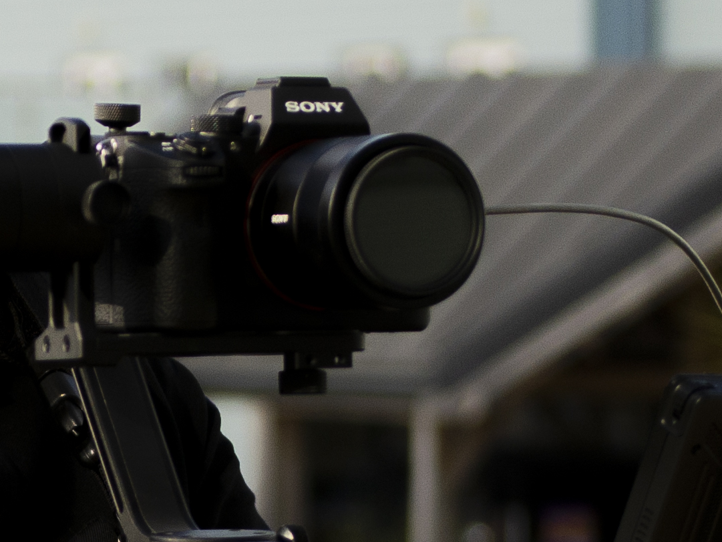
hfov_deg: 5.8
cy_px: 270
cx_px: -180
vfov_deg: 4.4
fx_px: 7052
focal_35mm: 338
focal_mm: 55
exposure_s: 1/1000
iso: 400
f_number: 4.5
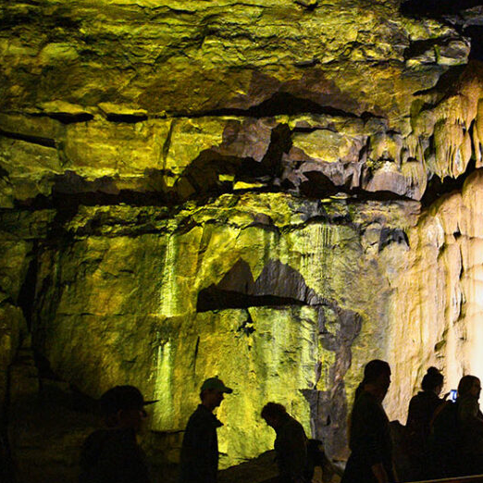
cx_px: 441
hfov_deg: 32.2
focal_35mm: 50
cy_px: 279
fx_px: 789
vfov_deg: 34.0
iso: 10000
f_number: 1.8
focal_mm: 20
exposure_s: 1/80
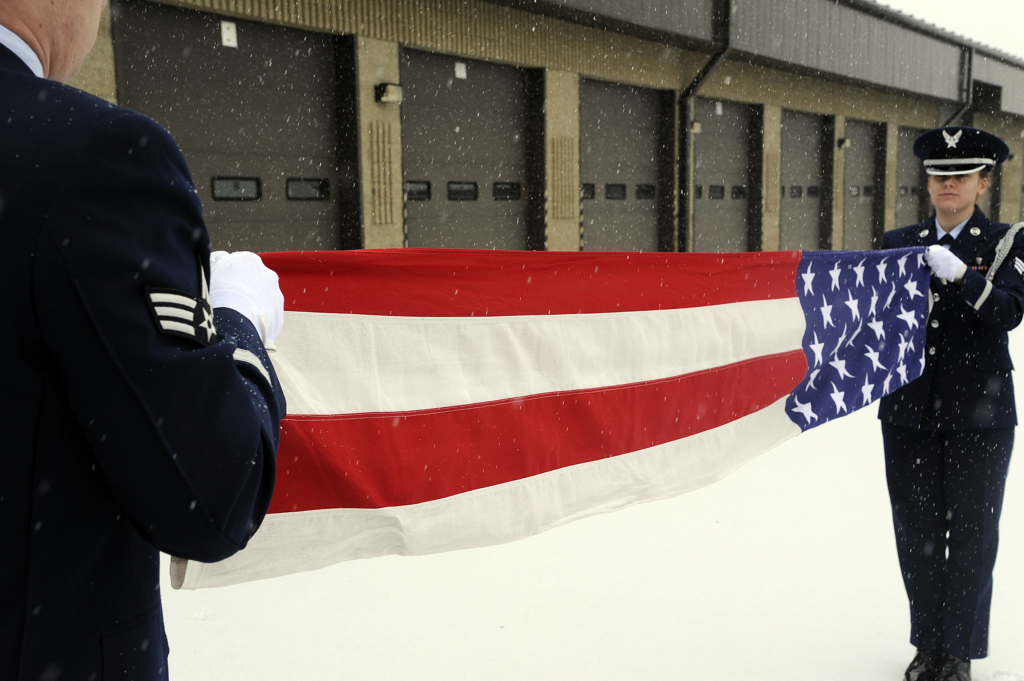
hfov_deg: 41.1
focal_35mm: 48
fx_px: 1364
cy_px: 340
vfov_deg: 28.0
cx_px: 512
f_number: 6.3
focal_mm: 48
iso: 800
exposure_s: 1/400
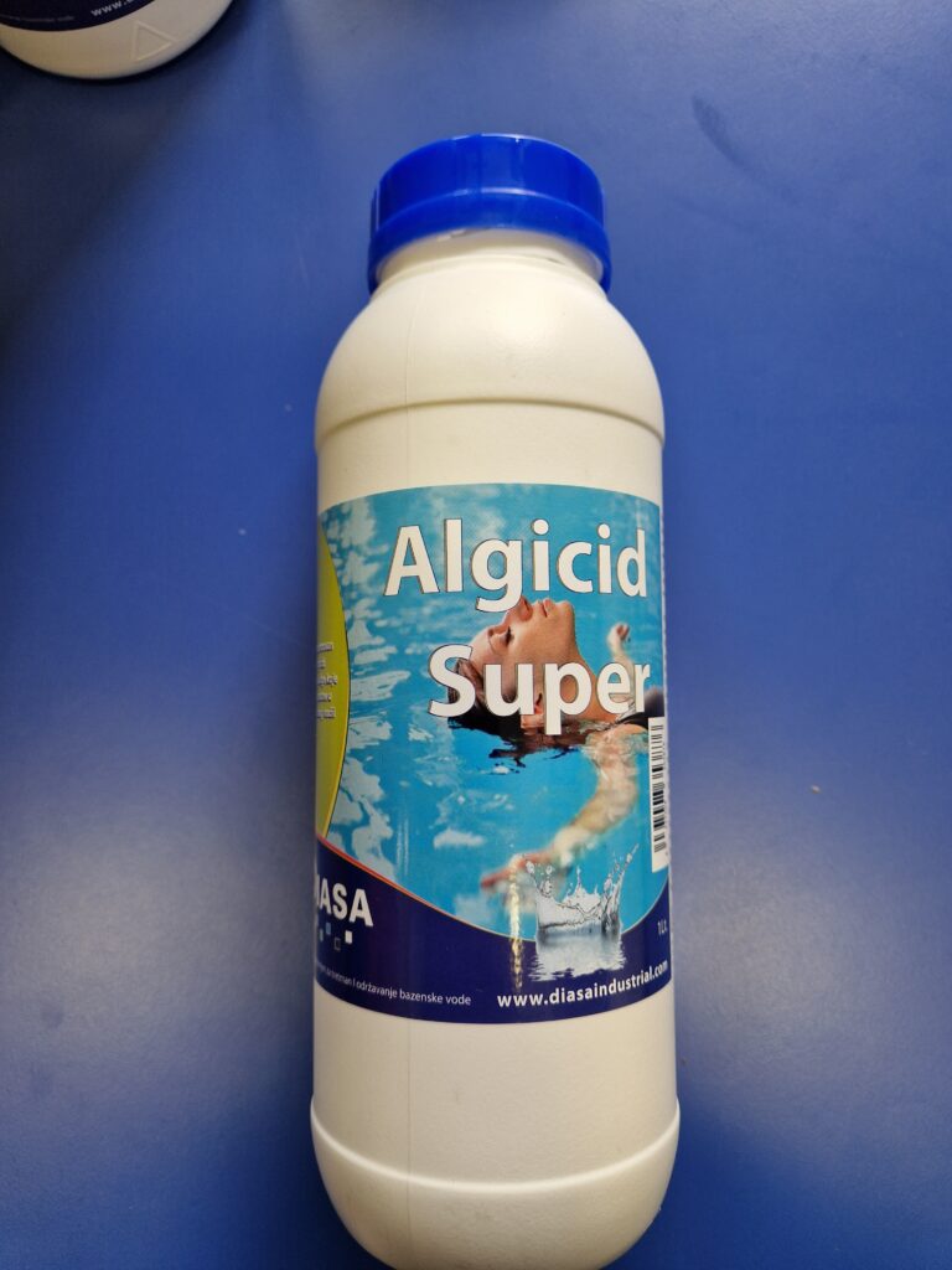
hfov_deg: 58.9
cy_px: 635
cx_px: 476
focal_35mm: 23
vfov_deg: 73.9
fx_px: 843
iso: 50
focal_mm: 5.4
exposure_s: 1/100
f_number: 1.8
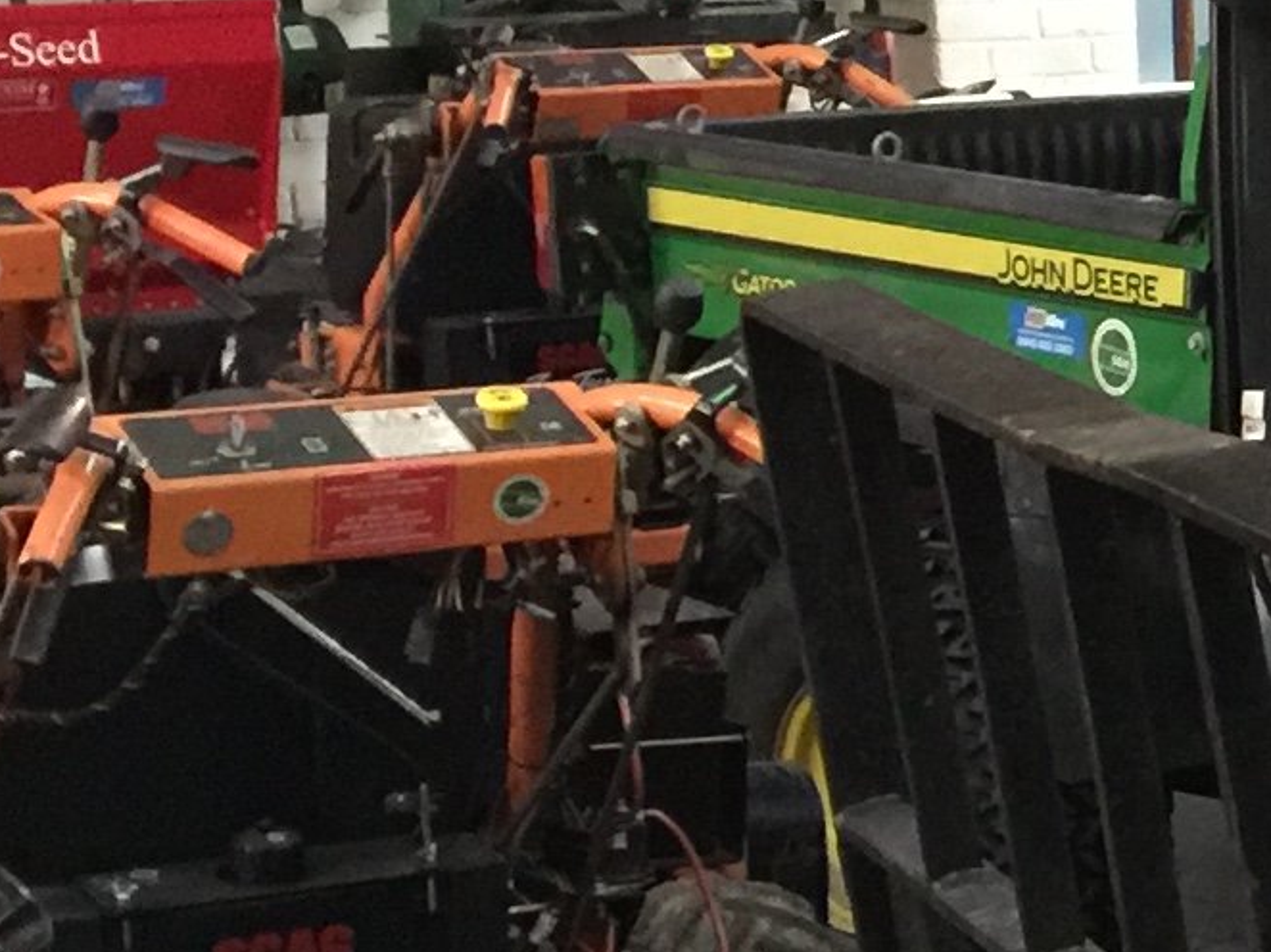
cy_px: 549
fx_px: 5249
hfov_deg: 12.2
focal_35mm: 143
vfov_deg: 10.4
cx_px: 2538
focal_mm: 4.15
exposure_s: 1/8
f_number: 2.2
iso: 160
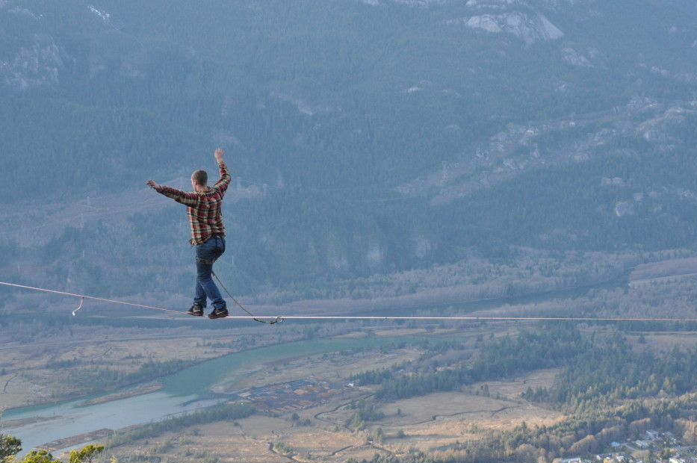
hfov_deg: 25.7
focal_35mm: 79
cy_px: 242
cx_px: 335
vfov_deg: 17.2
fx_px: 1528
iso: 1250
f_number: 14
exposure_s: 1/100
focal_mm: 48
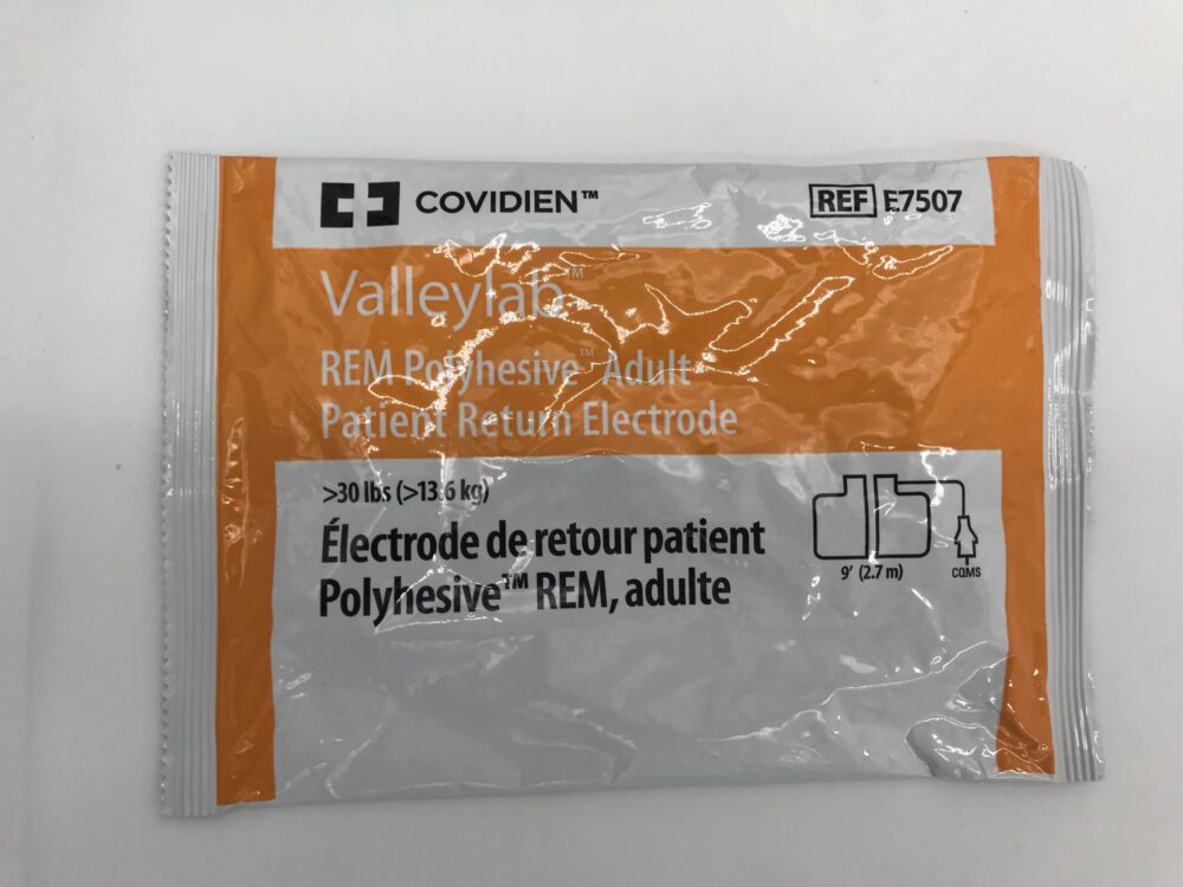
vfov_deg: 49.7
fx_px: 957
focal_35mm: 28
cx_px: 592
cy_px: 444
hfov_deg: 63.4
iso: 25
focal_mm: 3.99
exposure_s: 1/120
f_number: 1.8
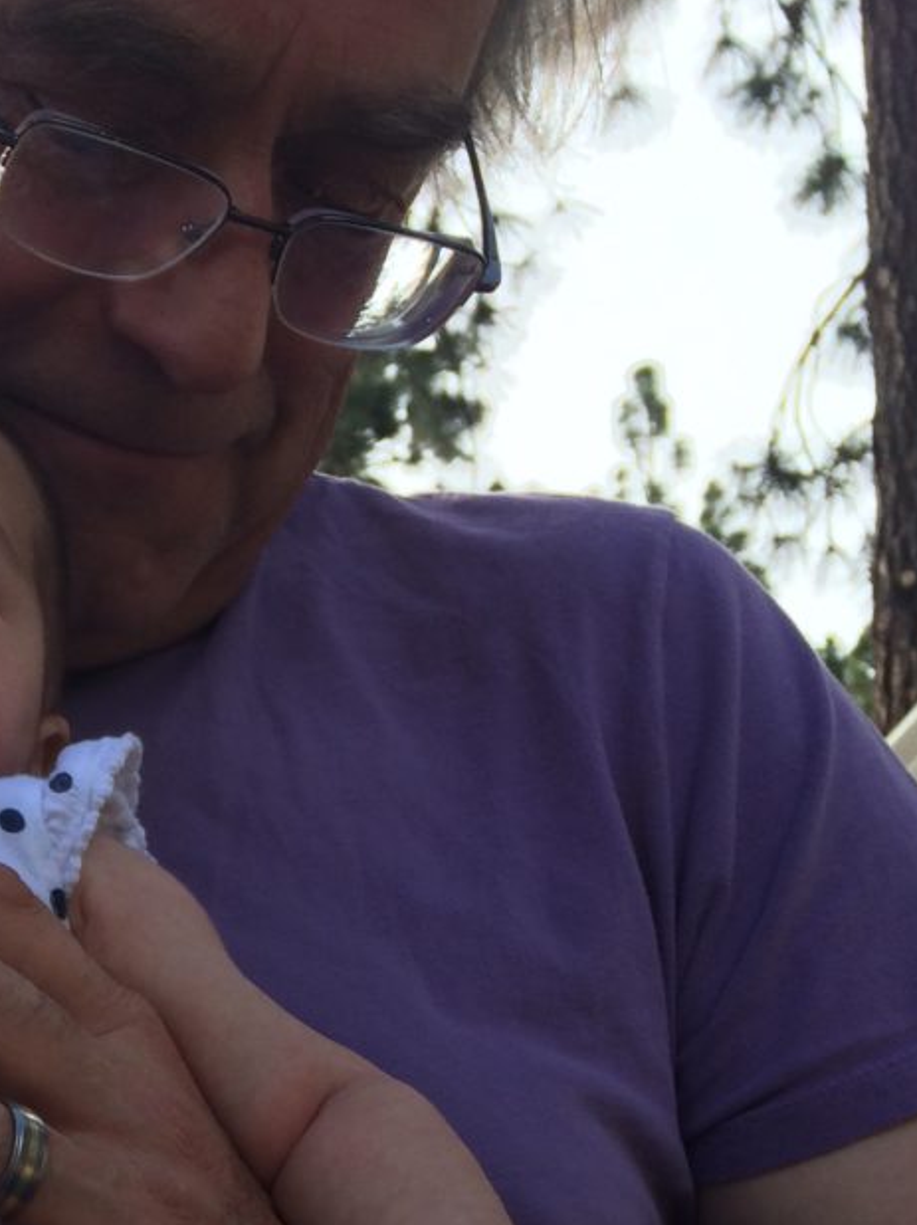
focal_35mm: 67
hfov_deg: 20.7
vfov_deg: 26.9
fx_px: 2368
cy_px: 1313
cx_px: -127
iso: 32
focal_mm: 4.15
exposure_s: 1/383
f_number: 2.2
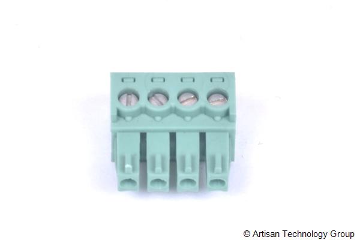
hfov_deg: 24.6
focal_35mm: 82
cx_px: 180
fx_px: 825
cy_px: 120
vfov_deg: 16.6
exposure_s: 1/200
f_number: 11
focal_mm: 55
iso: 200
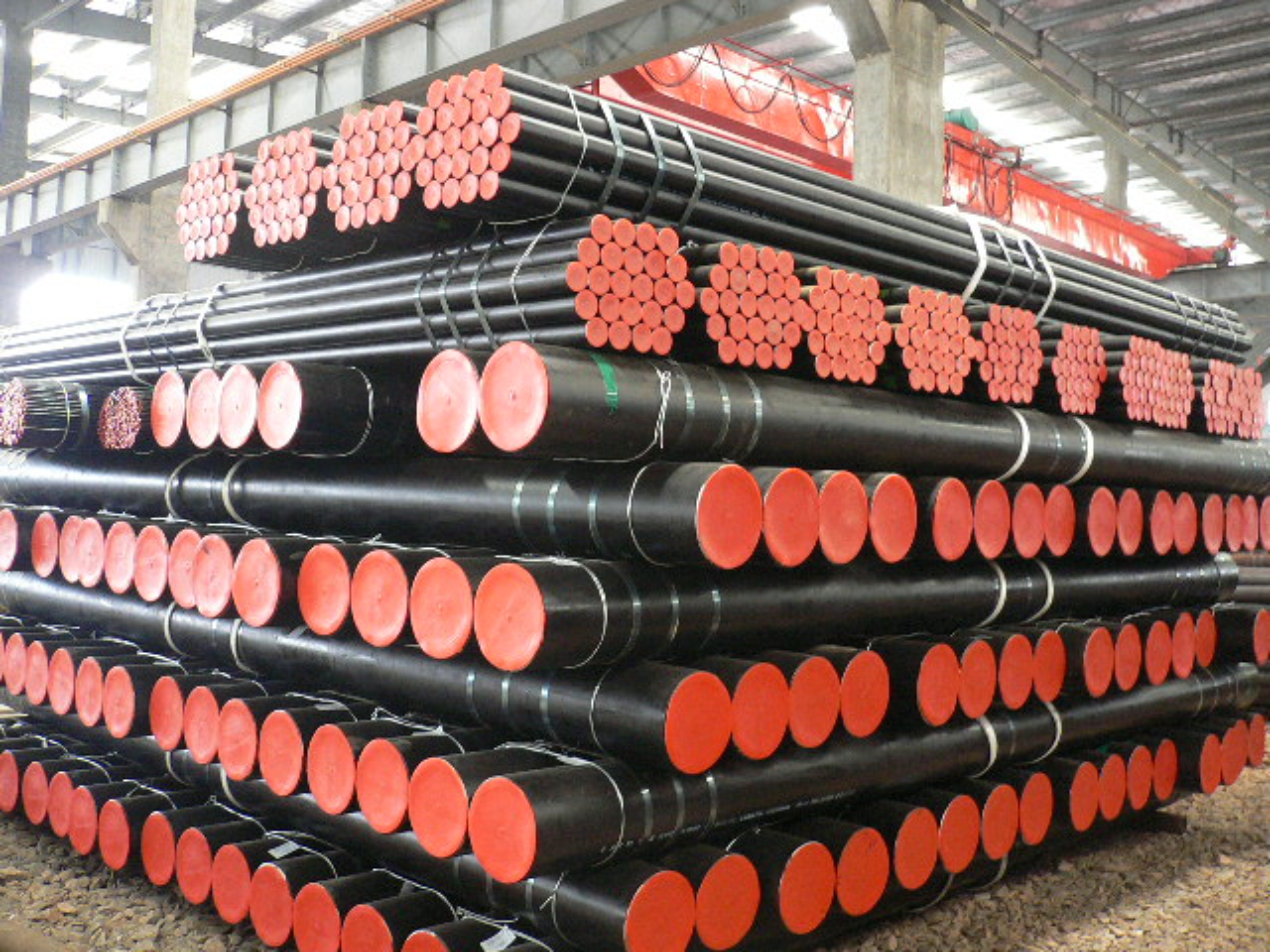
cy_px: 476
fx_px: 1284
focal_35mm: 35
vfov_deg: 40.7
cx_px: 635
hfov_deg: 52.6
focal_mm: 5.8
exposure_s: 1/15
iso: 200
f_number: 2.8
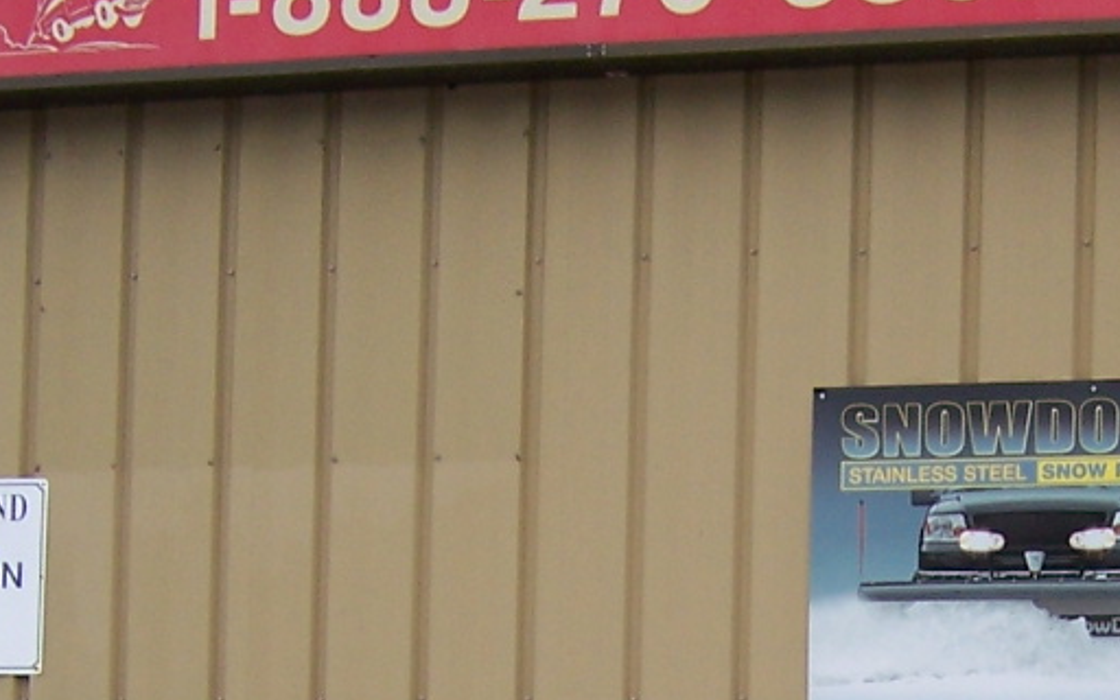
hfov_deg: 19.5
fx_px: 3236
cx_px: 803
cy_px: 1083
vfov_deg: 11.8
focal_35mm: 106
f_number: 3.4
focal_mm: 5.5
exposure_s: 1/350
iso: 80
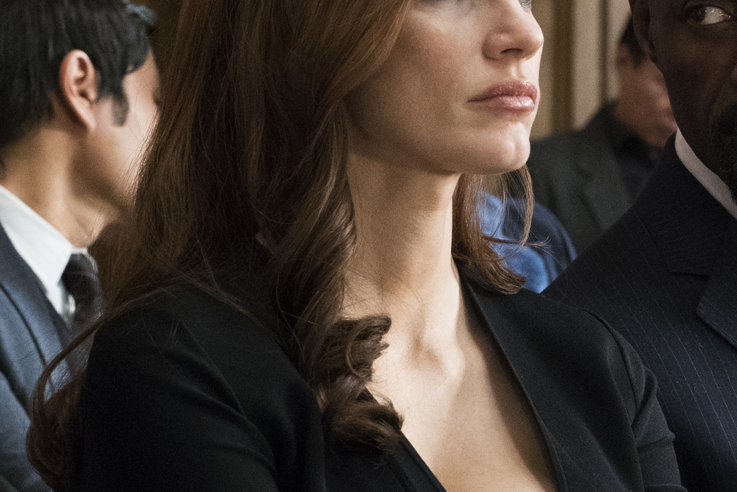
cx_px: 679
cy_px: 242
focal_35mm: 177
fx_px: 3625
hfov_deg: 11.5
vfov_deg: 7.8
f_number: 9
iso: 12800
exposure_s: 1/160
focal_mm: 90
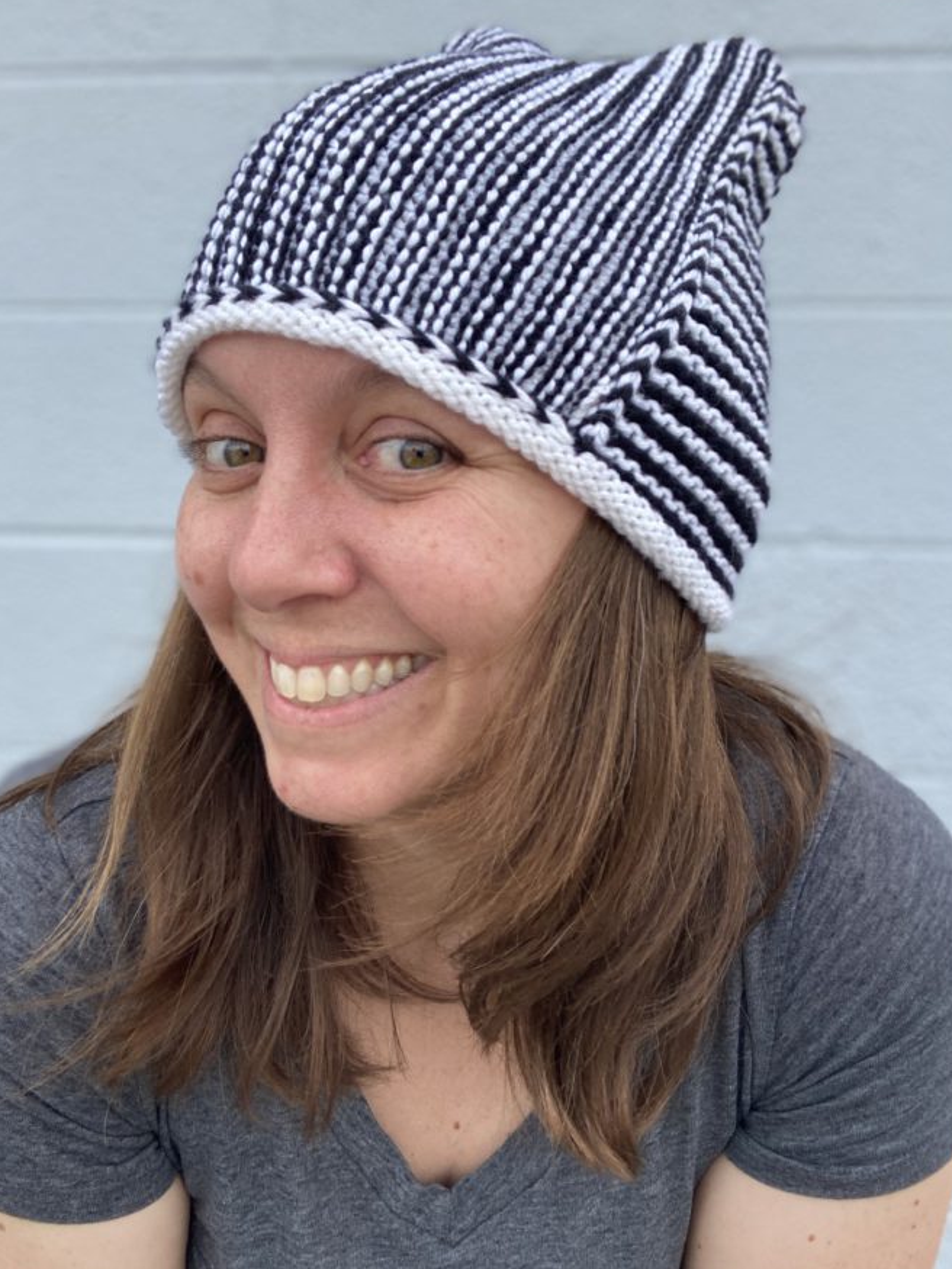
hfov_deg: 36.8
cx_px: 459
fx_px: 1429
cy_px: 616
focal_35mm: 39
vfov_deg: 47.8
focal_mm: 2.87
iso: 20
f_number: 2.2
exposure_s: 1/287
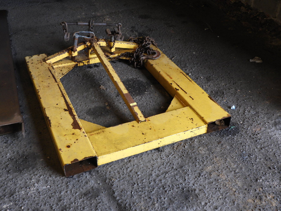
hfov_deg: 46.8
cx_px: 140
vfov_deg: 36.0
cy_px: 106
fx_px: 325
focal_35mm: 40
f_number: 3.8
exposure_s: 1/30
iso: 180
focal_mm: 7.2
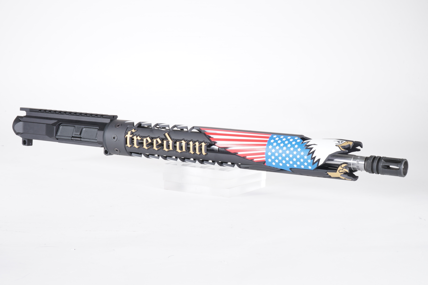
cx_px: 214
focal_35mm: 70
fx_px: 832
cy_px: 142
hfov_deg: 28.8
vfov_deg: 19.5
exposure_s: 1/2.5
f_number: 22
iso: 200
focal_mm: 70
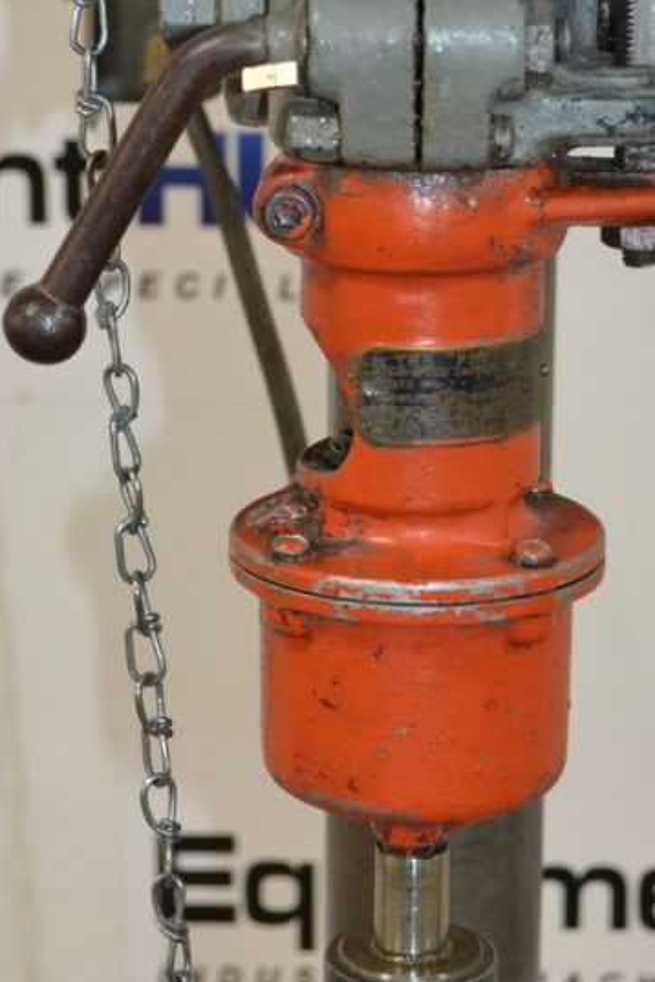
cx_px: 362
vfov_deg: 19.7
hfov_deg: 13.3
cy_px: 289
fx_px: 2811
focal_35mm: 103
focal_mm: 32
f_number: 4.8
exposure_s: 1/60
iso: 800
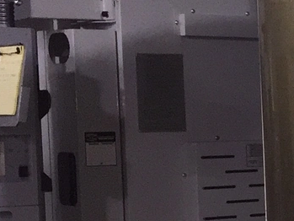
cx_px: 810
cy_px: 213
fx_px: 1410
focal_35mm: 166
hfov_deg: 9.8
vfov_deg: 8.9
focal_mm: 4.15
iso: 80
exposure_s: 1/30
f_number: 2.2
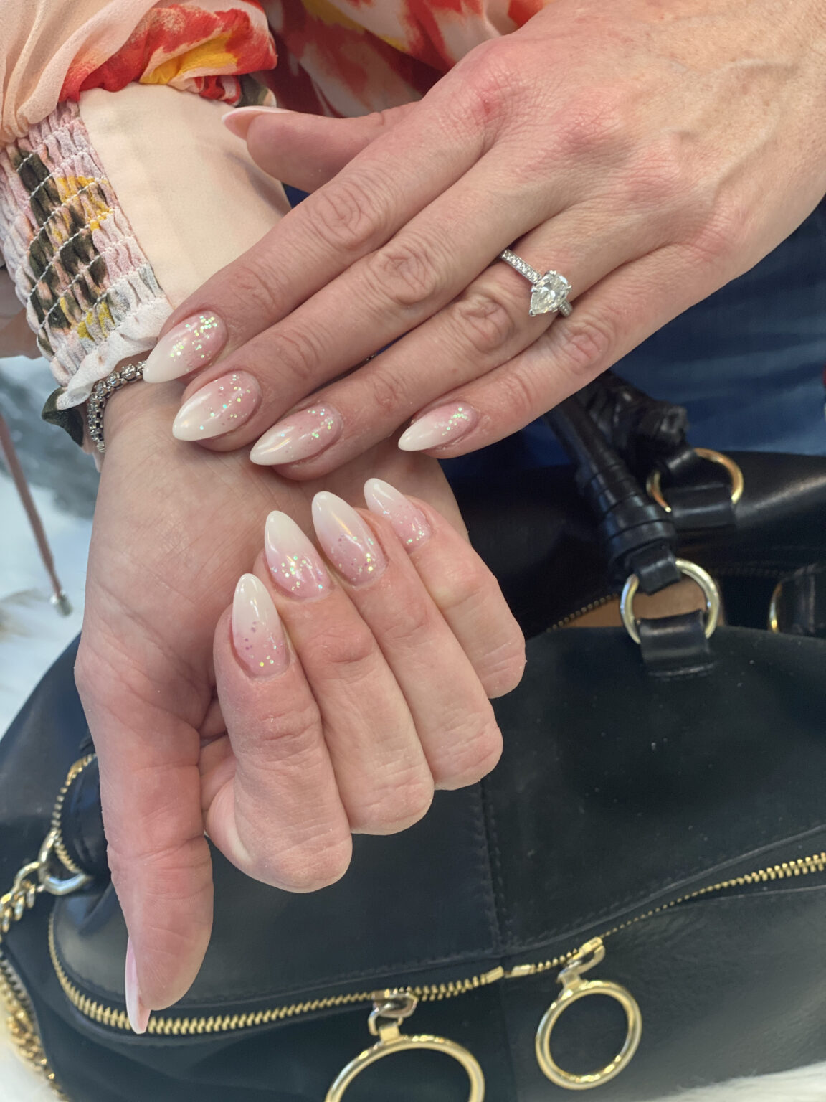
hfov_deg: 28.0
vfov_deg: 36.8
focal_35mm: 52
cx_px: 413
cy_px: 551
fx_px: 1654
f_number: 2
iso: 125
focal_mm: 6
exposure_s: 1/120
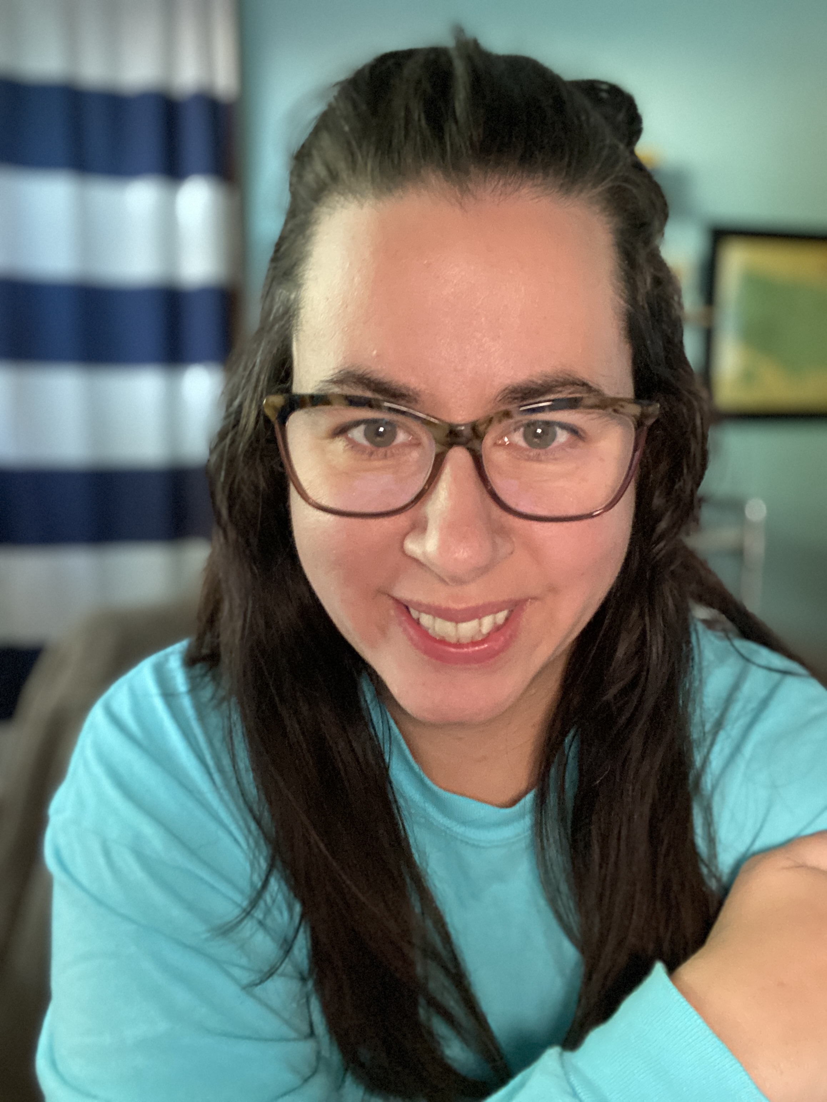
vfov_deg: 60.0
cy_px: 551
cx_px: 414
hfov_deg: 46.8
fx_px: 956
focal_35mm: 30
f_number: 2.2
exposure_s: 1/30
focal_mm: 2.71
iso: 640
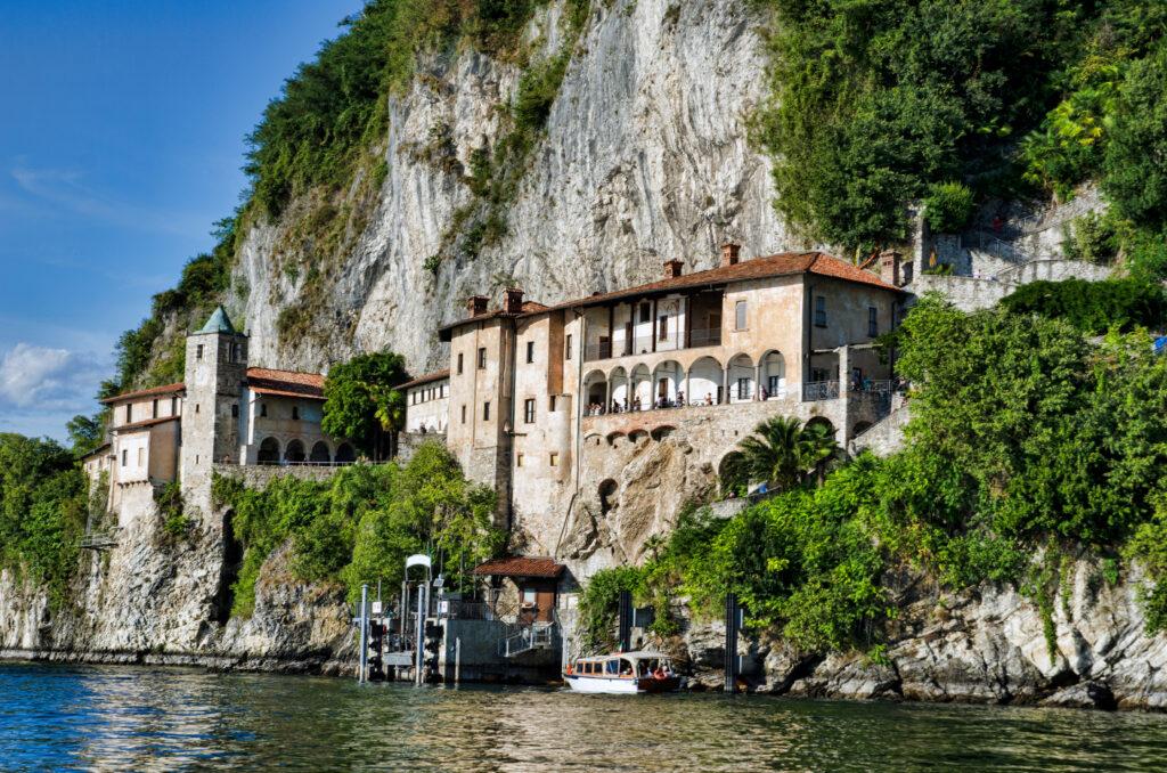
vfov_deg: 27.9
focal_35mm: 48
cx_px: 584
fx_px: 1553
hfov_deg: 41.2
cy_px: 386
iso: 100
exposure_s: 1/160
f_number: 9
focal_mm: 32
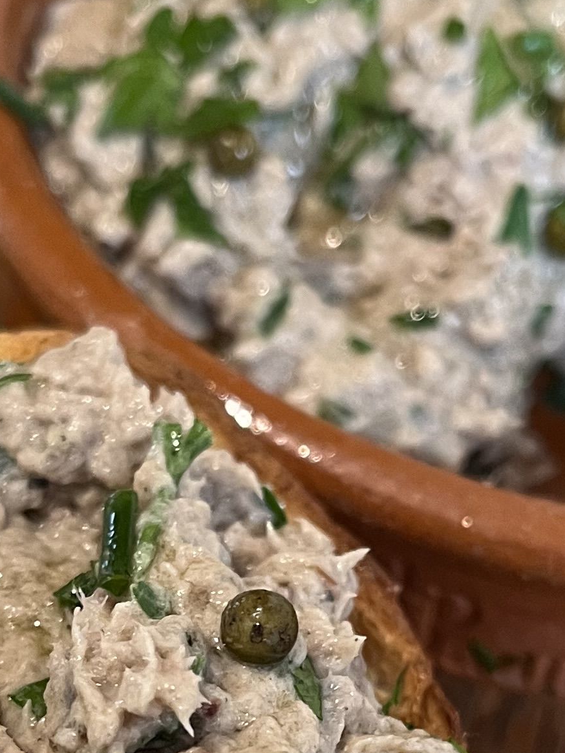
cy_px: 741
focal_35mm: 90
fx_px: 1958
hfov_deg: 16.4
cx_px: 288
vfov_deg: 21.1
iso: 250
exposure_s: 1/60
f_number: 1.6
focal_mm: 5.1
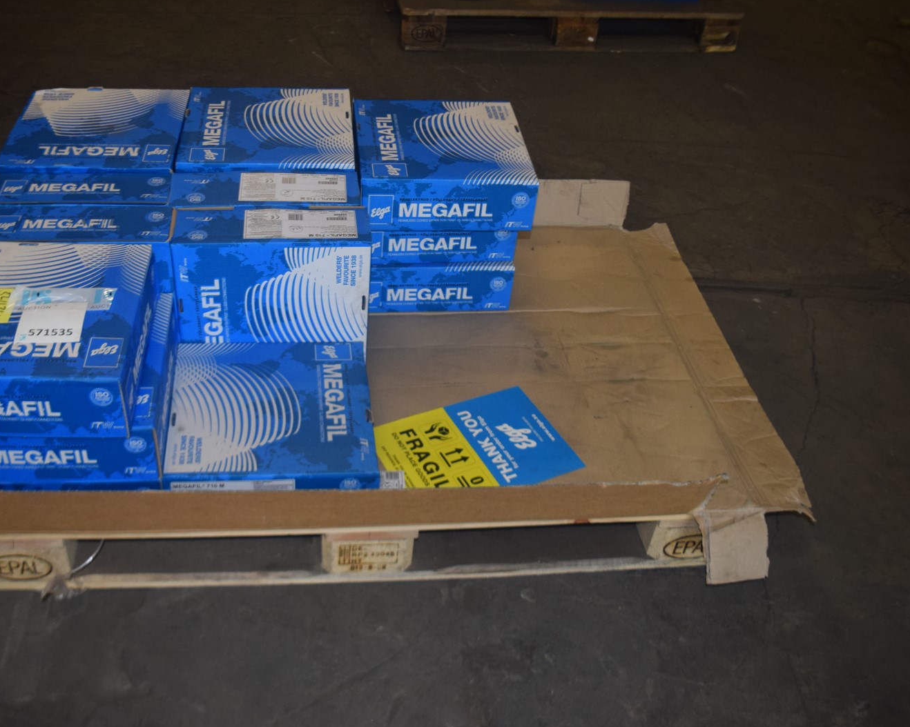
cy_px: 363
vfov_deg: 39.1
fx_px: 1023
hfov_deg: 47.7
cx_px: 366
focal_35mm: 38
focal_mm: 22
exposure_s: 1/80
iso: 800
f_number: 4.5
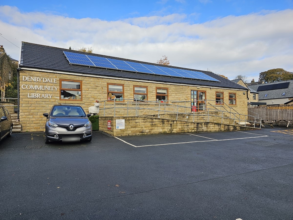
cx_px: 146
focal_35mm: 23
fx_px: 195
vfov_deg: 58.9
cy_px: 110
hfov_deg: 73.9
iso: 16
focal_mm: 6.3
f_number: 1.7
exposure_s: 1/476
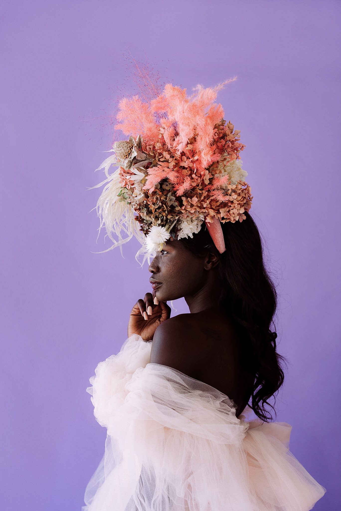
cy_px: 256
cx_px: 170
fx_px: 823
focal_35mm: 58
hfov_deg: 23.4
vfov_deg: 34.5
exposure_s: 1/200
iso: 200
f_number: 4.5
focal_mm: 58
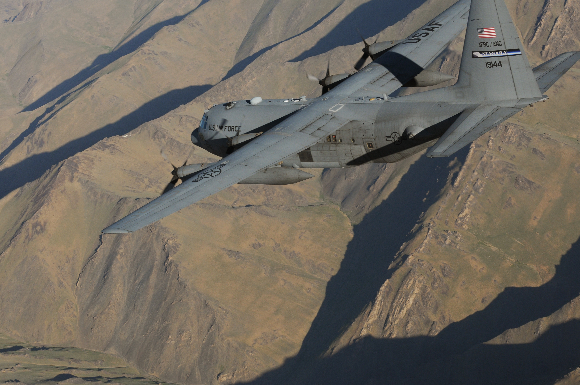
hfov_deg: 19.5
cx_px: 290
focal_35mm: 105
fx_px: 1690
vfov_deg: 13.0
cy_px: 192
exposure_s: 1/800
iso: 250
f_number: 7.1
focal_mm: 70
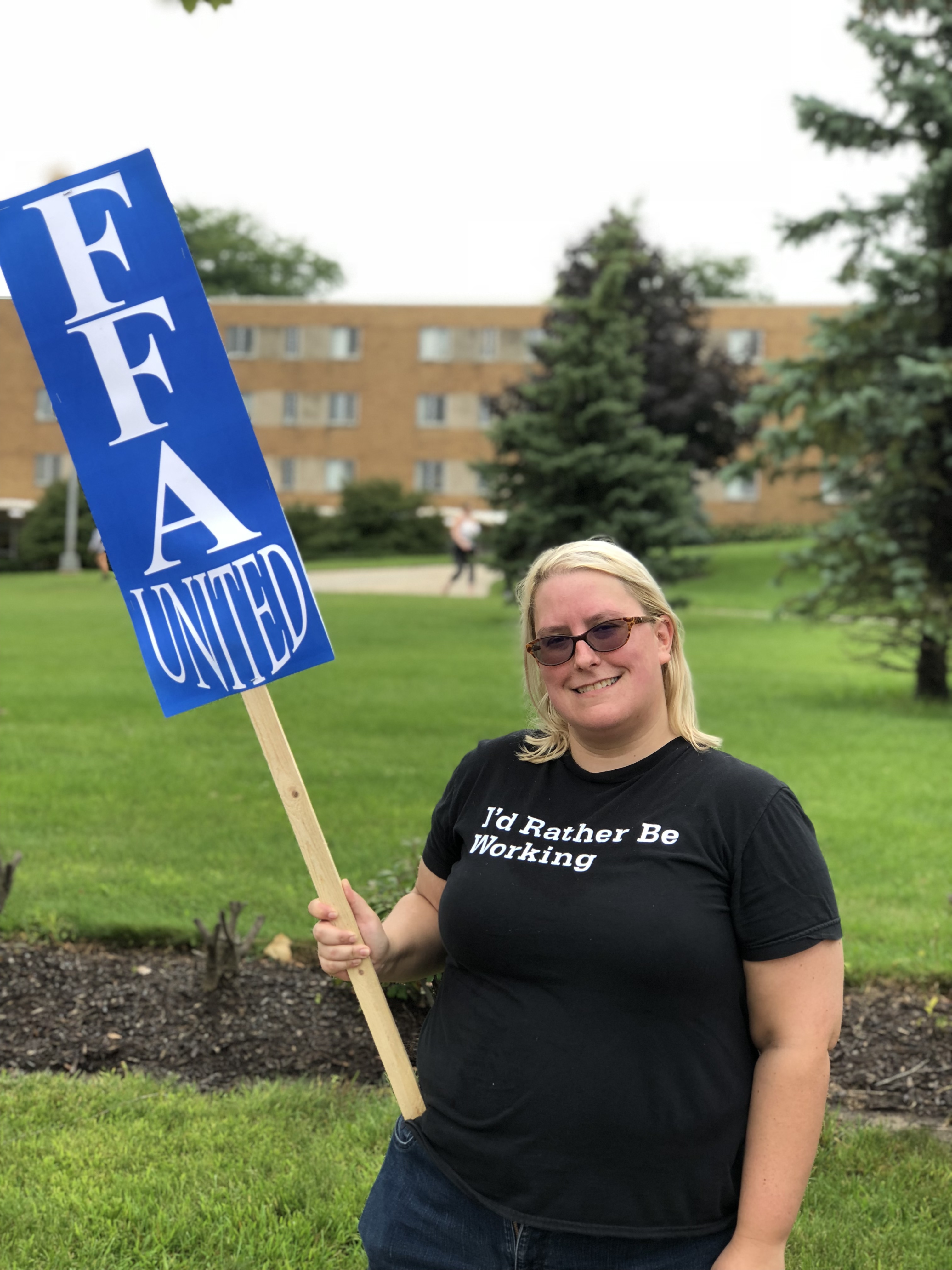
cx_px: 476
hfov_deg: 25.7
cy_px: 635
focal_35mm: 57
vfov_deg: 33.8
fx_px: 2090
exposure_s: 1/120
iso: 40
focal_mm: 6.6
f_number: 2.8
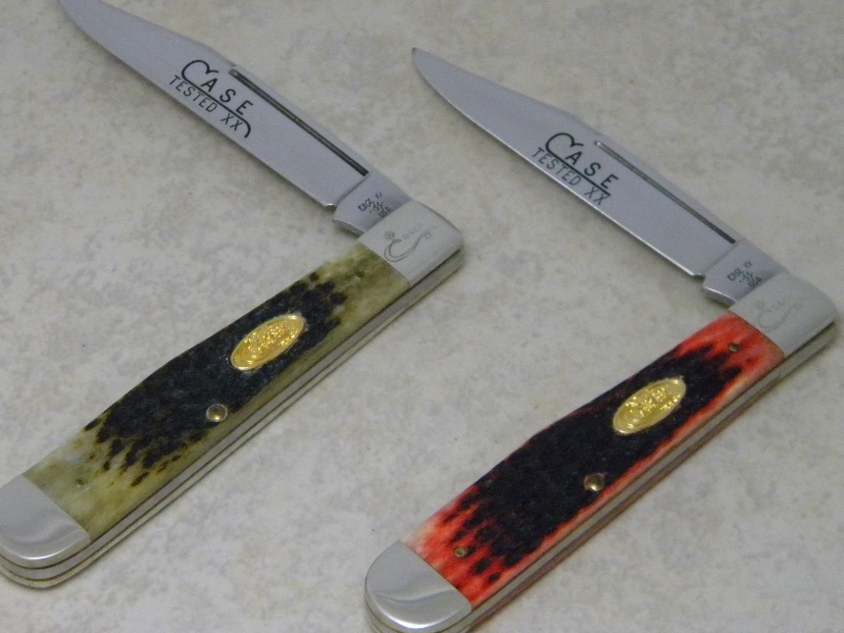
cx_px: 401
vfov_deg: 12.1
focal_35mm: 122
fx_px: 2973
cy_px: 316
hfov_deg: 16.2
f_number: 4.7
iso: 800
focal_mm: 19
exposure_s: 1/61.6
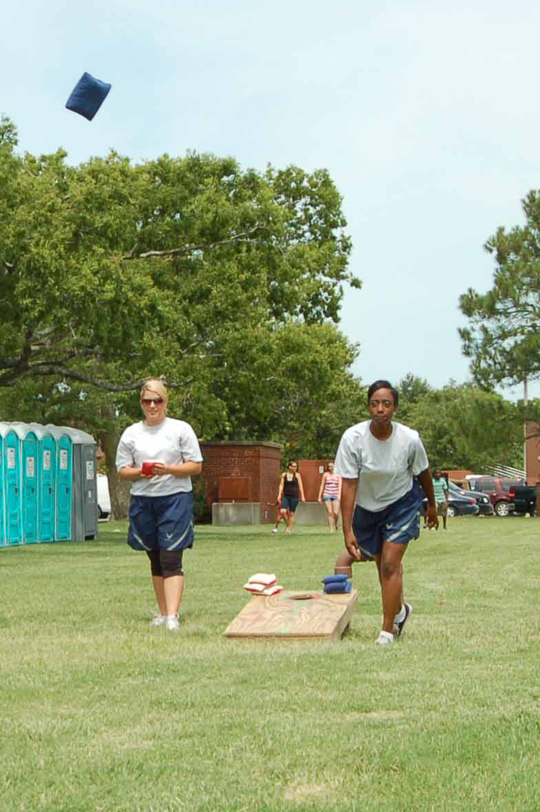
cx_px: 270
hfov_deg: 34.1
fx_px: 879
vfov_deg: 49.6
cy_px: 406
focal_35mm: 39
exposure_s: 1/400
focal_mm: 26
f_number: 10
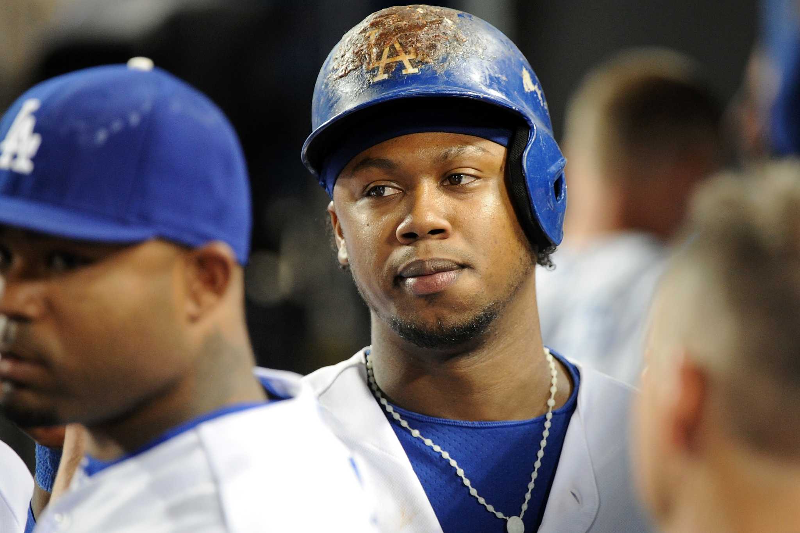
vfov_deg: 3.4
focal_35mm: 400
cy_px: 266
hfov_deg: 5.2
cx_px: 400
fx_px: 8888
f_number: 4
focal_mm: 400
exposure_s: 1/400
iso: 4000
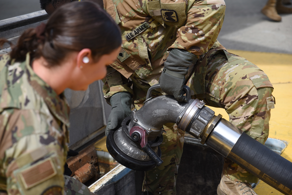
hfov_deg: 28.8
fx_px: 568
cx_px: 146
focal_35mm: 70
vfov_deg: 19.5
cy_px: 98
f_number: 3.2
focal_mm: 70
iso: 320
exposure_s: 1/2000
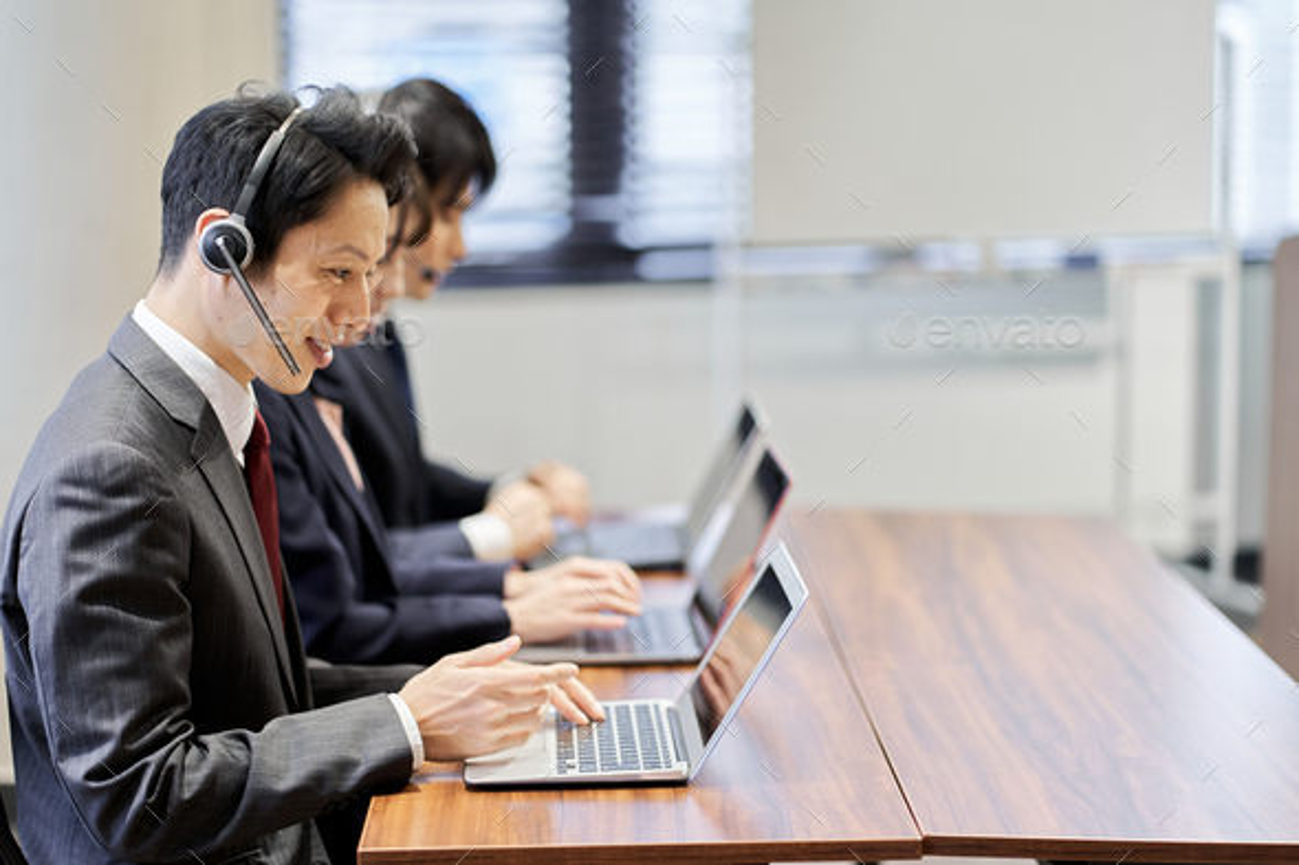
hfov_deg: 23.9
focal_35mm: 85
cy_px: 432
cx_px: 650
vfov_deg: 16.1
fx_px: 3066
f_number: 1.8
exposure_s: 1/125
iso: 400
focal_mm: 85
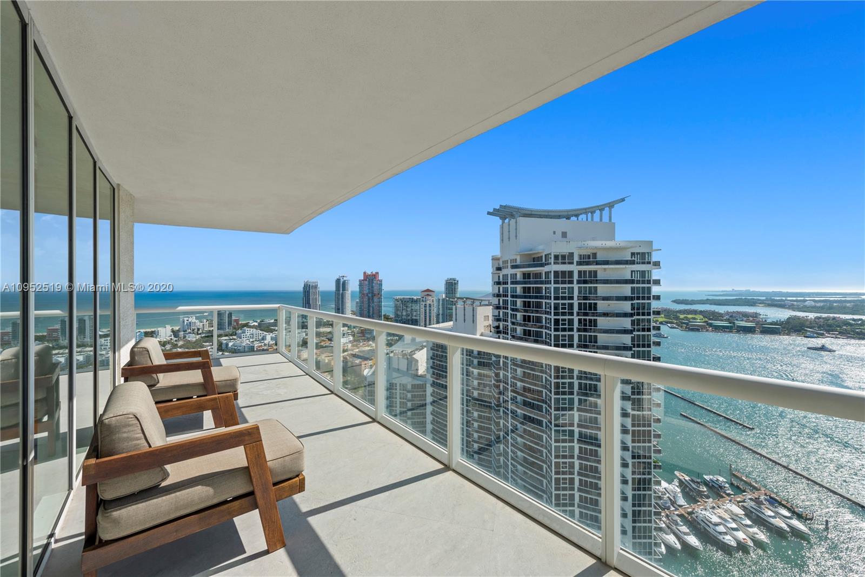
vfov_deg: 81.2
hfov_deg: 104.2
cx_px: 432
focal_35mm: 14
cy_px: 288
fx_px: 336
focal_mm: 14
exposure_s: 1/400
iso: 100
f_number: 11
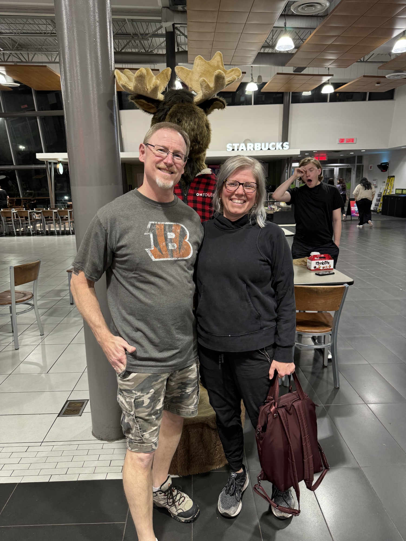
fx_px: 375
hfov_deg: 56.8
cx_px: 203
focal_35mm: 24
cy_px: 270
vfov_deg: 71.6
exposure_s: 1/64
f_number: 1.78
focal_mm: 6.76
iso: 160
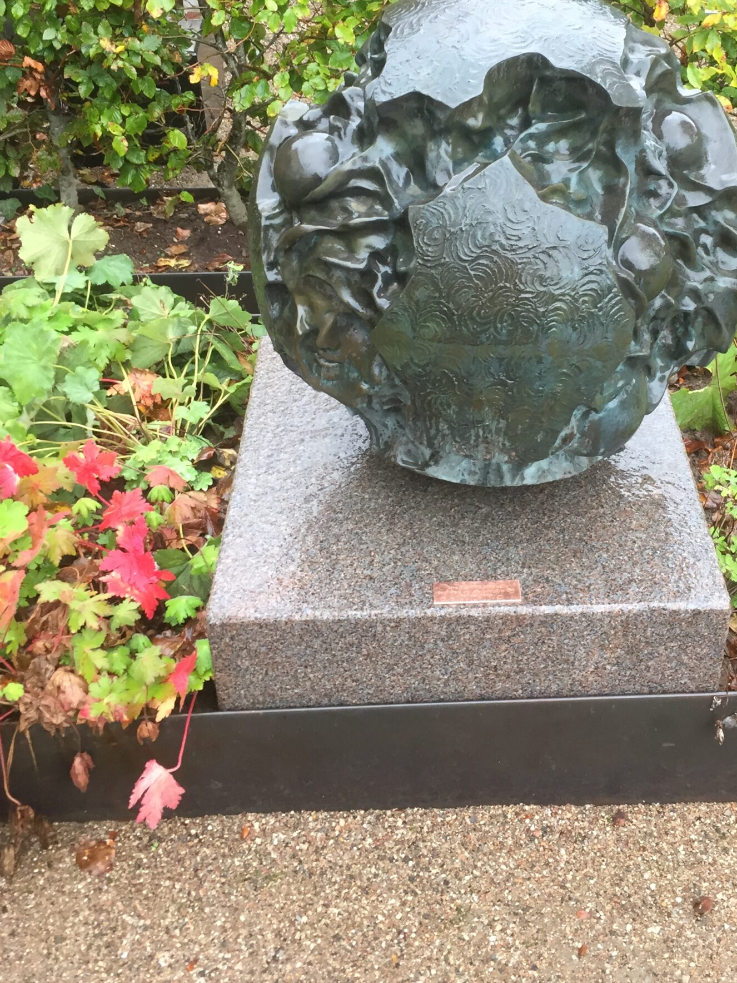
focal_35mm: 42
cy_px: 393
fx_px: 1192
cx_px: 485
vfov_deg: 44.6
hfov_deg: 34.1
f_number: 2.2
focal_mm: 4.15
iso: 40
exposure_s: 1/33
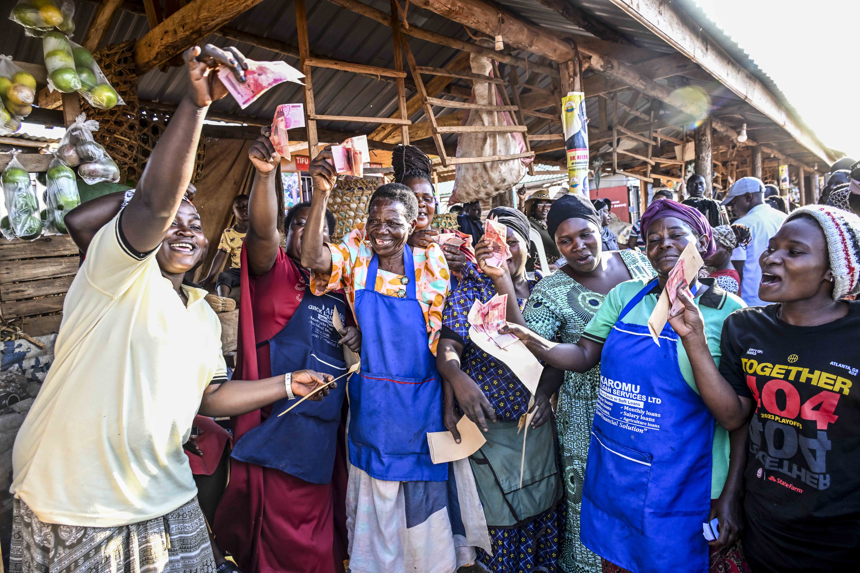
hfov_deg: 73.7
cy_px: 286
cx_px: 430
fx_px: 573
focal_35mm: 24
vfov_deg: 53.1
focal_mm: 24
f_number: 5
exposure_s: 1/320
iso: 720
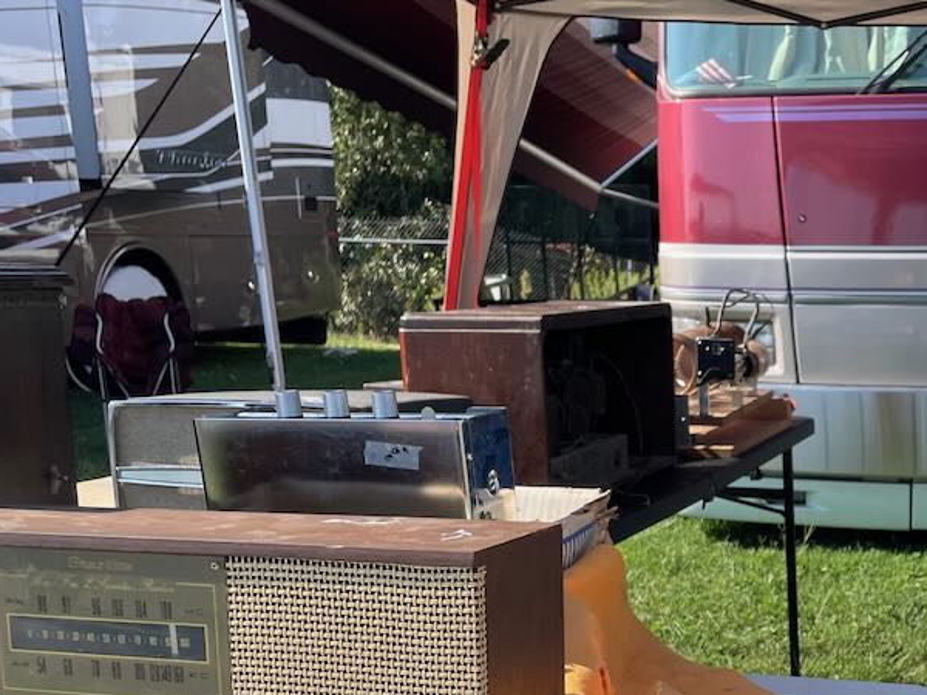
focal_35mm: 52
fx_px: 1393
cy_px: 584
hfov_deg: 34.9
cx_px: 820
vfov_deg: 27.3
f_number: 1.6
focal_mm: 4.2
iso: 32
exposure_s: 1/1642
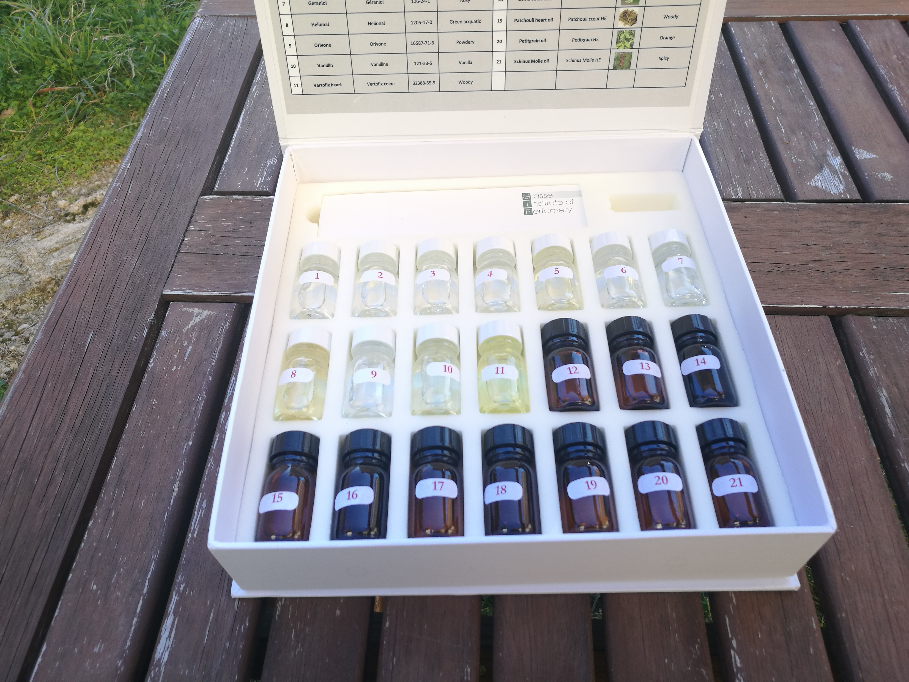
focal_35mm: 27
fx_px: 709
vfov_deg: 51.4
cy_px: 341
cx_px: 454
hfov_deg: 65.3
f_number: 2.2
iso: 50
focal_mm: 4.5
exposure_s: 1/114
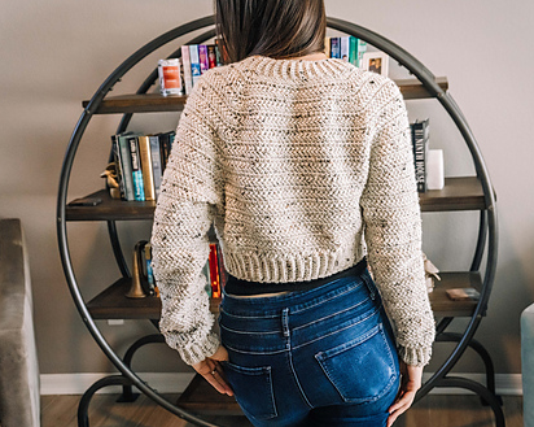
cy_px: 215
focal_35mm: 49
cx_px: 302
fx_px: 774
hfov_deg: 38.0
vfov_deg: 30.8
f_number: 5.6
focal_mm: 43
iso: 6400
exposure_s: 1/250
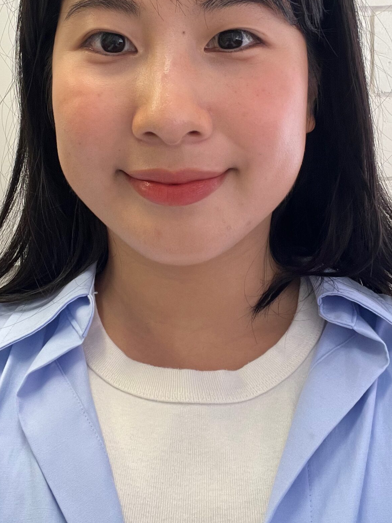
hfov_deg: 33.6
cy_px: 162
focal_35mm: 43
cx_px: 204
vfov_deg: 43.1
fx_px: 649
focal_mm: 2.71
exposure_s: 1/60
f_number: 2.2
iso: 160
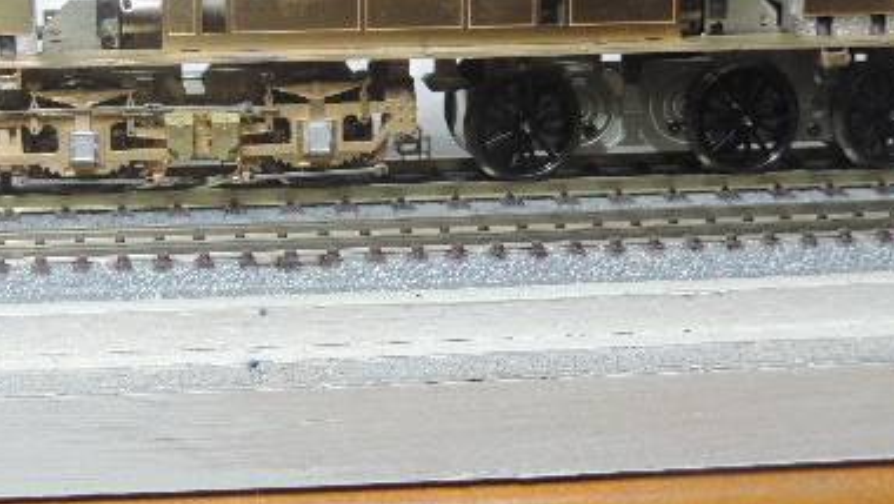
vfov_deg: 12.0
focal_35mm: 101
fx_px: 2395
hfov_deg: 21.1
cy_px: 130
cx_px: 287
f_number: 3.7
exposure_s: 1/60
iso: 320
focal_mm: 9.8
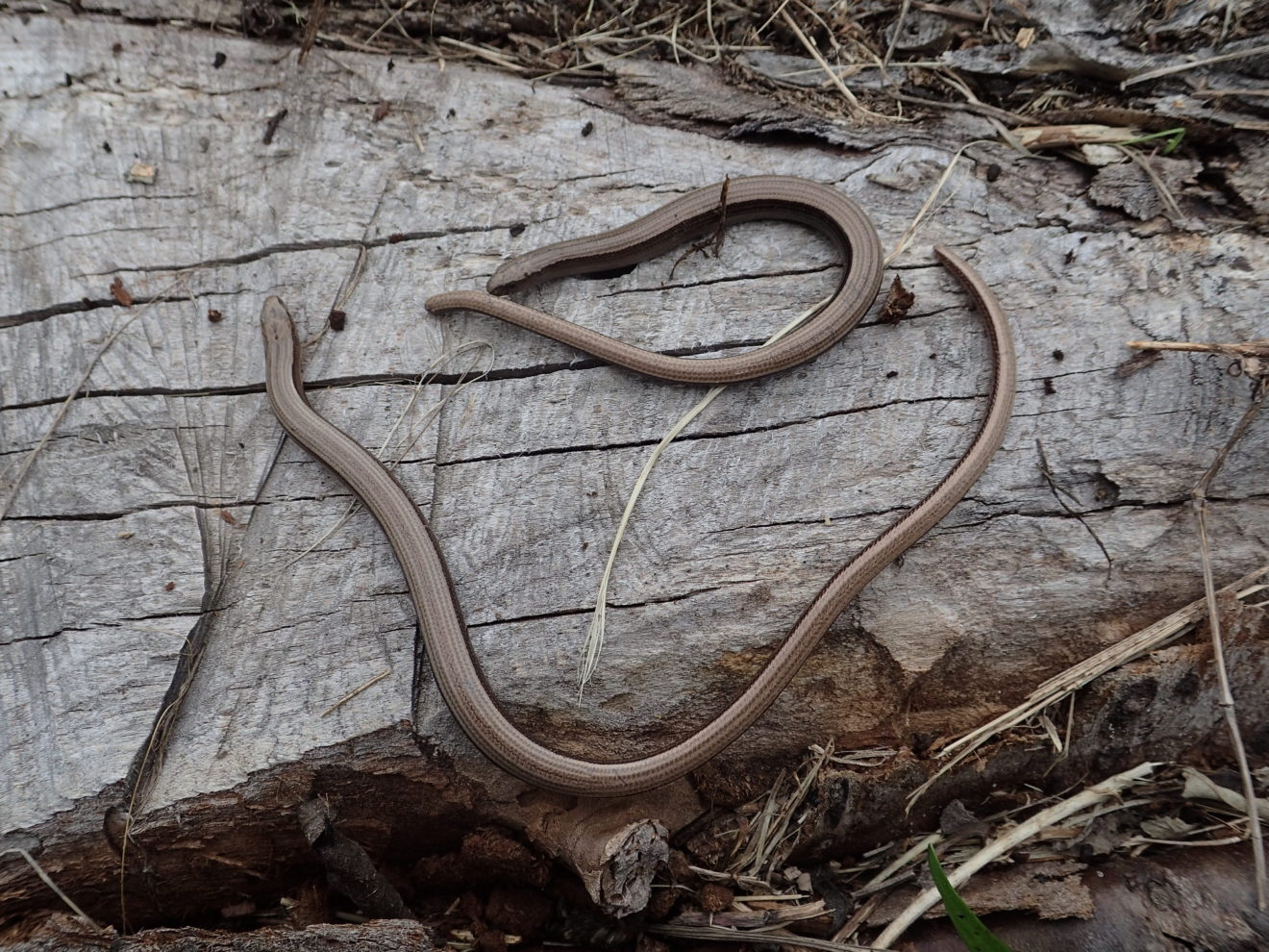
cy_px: 476
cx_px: 634
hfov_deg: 60.0
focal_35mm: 30
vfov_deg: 46.8
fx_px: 1100
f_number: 3.2
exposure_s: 1/160
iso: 100
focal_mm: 5.5
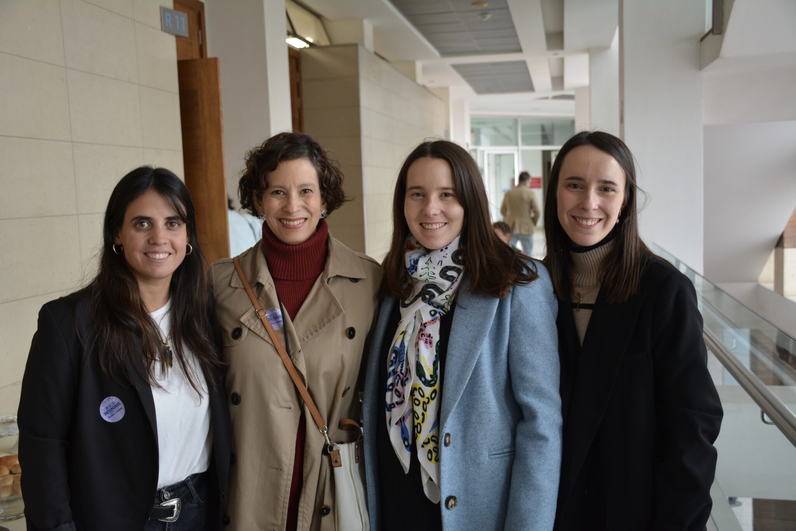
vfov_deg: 34.2
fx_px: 862
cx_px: 398
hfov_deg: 49.6
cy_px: 266
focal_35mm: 39
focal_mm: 26
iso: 450
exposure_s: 1/60
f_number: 4
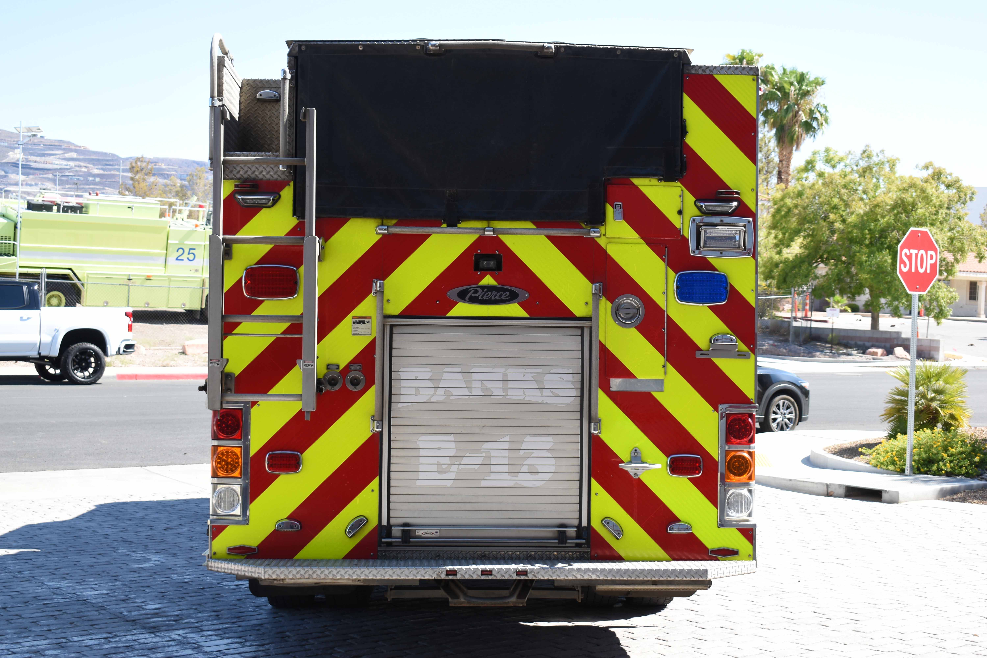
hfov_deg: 38.9
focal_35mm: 51
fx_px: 1398
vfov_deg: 26.5
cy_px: 329
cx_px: 494
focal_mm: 34
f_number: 6.3
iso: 100
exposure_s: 1/160
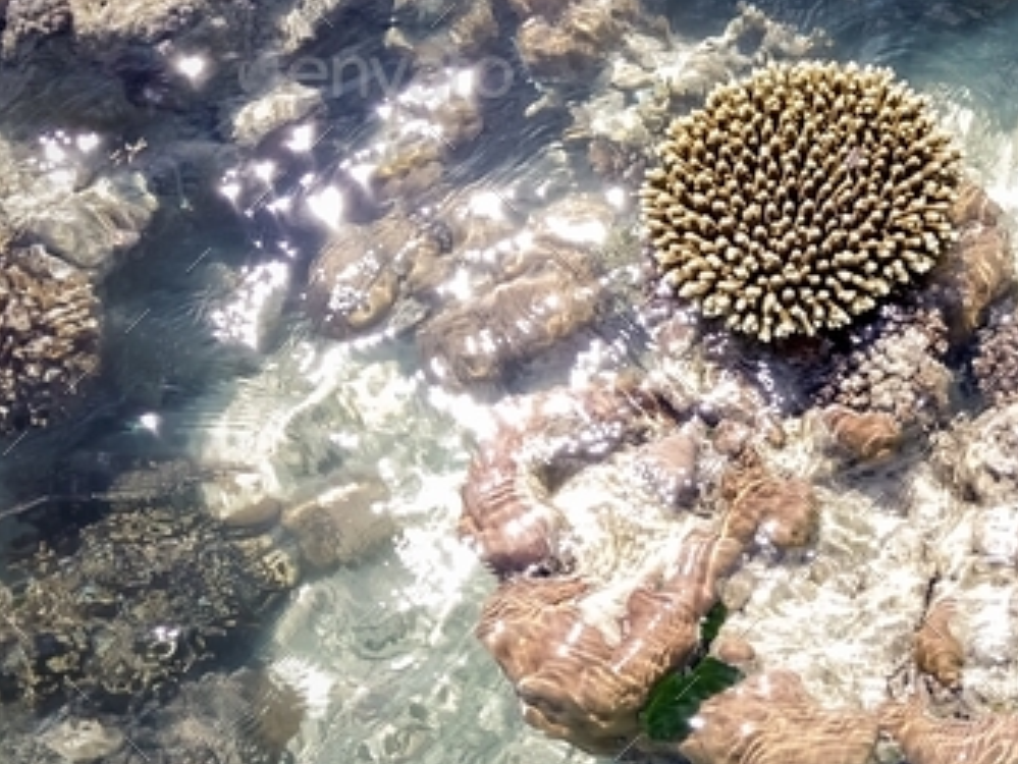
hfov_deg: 39.5
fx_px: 1353
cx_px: 825
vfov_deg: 31.4
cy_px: 295
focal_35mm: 46
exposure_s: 1/540
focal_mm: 4.73
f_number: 2.2
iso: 100
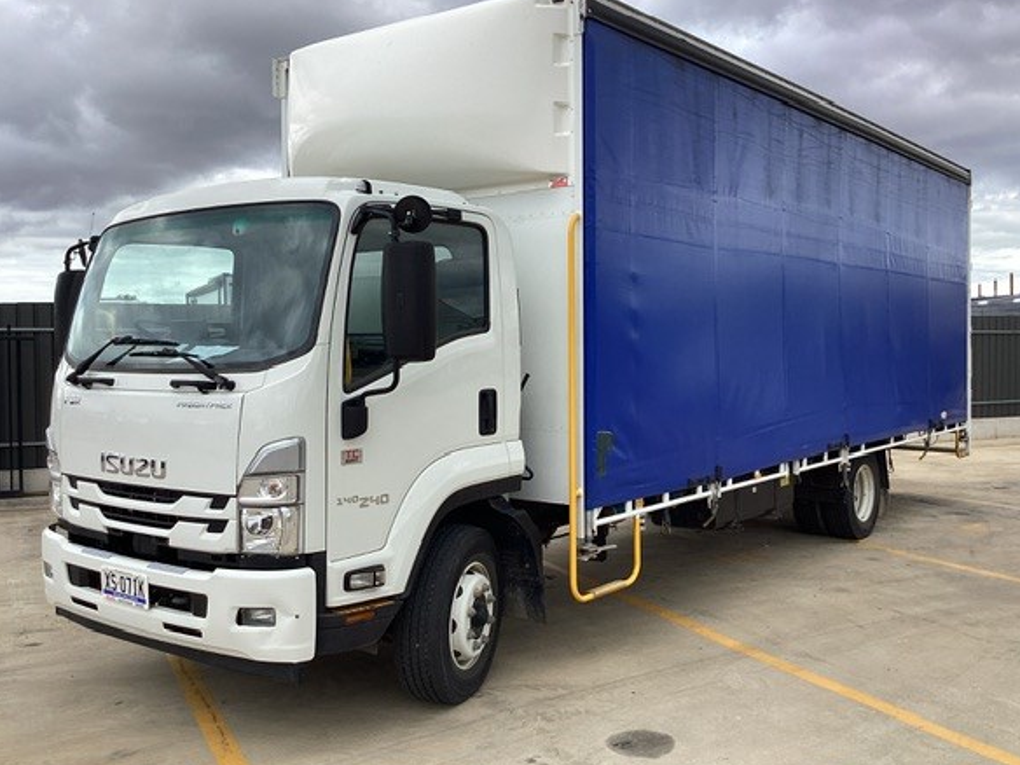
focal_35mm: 34
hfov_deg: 53.9
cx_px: 548
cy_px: 355
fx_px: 1002
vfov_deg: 41.8
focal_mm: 3.3
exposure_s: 1/326
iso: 25
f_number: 2.4
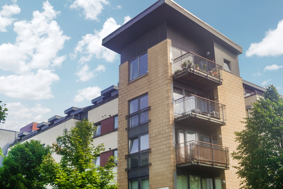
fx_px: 354
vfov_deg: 29.9
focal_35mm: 45
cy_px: 94
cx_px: 142
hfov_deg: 43.6
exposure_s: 1/100
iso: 100
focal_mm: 30
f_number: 10
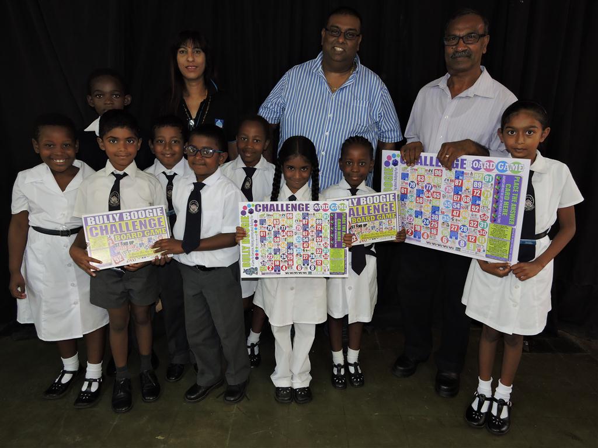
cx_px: 299
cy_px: 224
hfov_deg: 71.6
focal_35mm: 24
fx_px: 415
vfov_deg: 56.8
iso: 200
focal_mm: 4.3
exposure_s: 1/30
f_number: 3.3
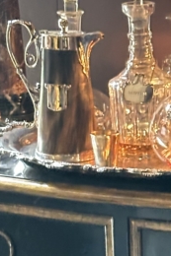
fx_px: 1413
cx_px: 191
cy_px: 227
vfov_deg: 10.3
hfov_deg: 6.9
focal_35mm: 198
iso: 640
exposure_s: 1/20
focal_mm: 6.86
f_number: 1.78
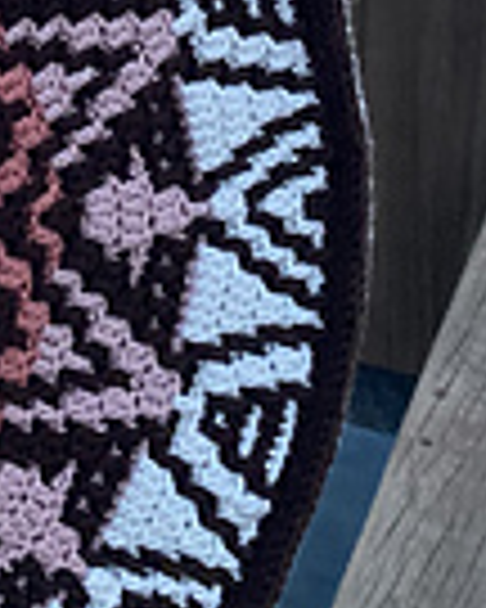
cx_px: -315
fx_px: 2158
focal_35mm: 120
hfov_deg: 12.1
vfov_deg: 13.8
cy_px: -585
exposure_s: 1/60
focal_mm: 4.25
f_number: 1.8
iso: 250
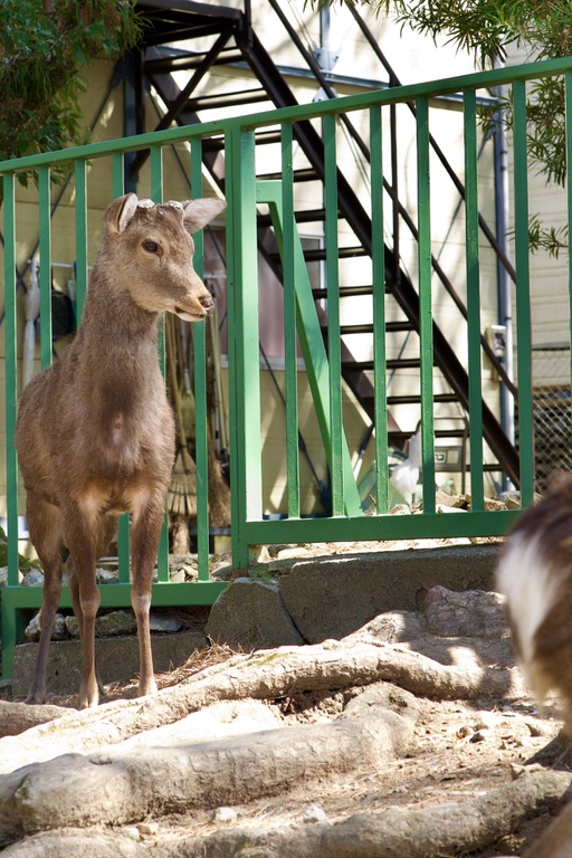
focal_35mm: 117
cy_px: 275
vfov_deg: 17.5
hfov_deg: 11.7
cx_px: 219
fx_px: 2781
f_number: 5
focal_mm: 55
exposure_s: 1/50
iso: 64
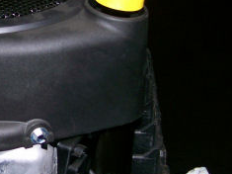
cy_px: 87
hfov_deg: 20.3
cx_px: -24
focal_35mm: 92
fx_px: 616
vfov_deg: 16.0
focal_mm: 6
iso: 80
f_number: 2.7
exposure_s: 1/64
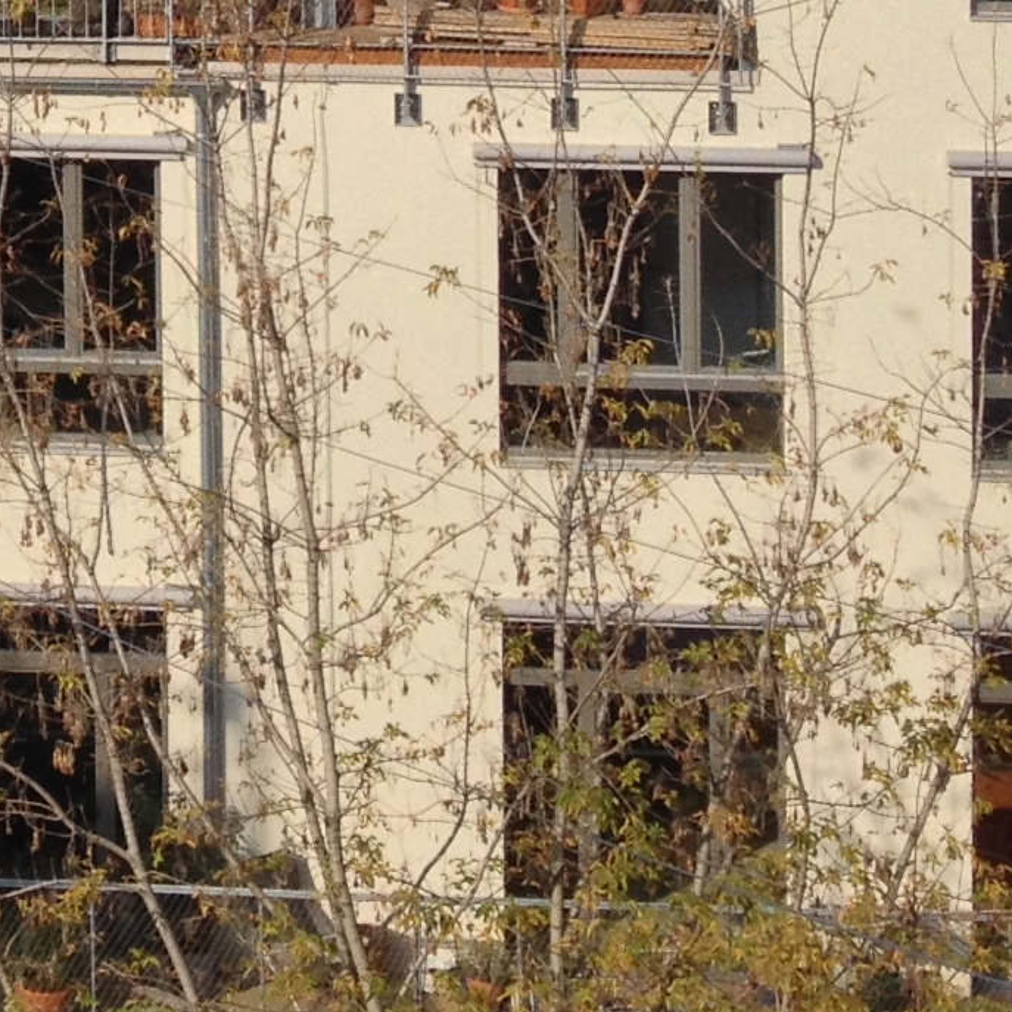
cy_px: -589
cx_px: -633
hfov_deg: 11.3
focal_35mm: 147
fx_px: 4862
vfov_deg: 11.3
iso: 50
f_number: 2.4
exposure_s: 1/1905
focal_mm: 4.28
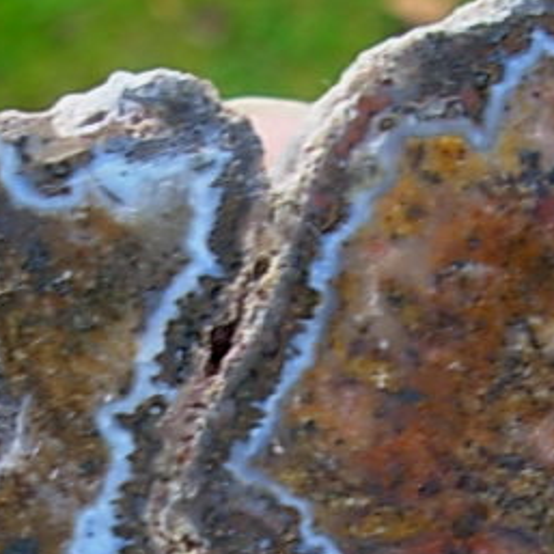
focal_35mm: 134
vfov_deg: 12.9
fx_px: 2426
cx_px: 349
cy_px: 550
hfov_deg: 13.0
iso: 50
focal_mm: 6.3
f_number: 2.9
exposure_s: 1/29.3
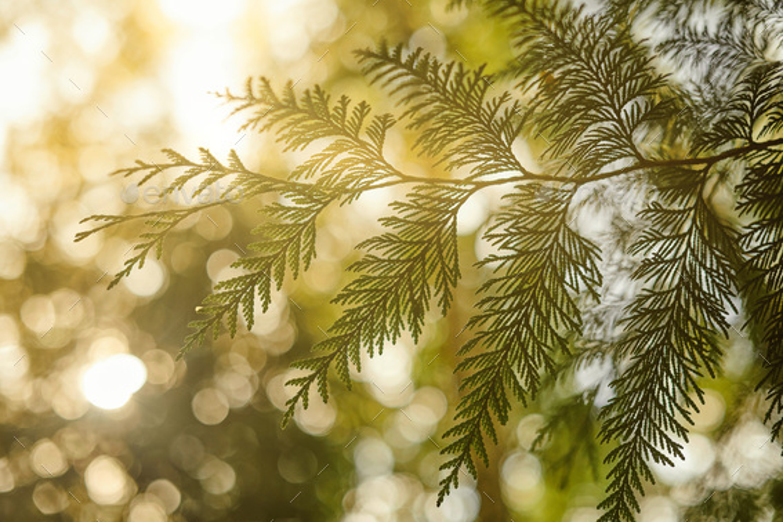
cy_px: 258
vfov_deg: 26.0
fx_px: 1131
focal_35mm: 52
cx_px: 385
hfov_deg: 38.2
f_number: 2.2
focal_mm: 50
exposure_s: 1/4000
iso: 640
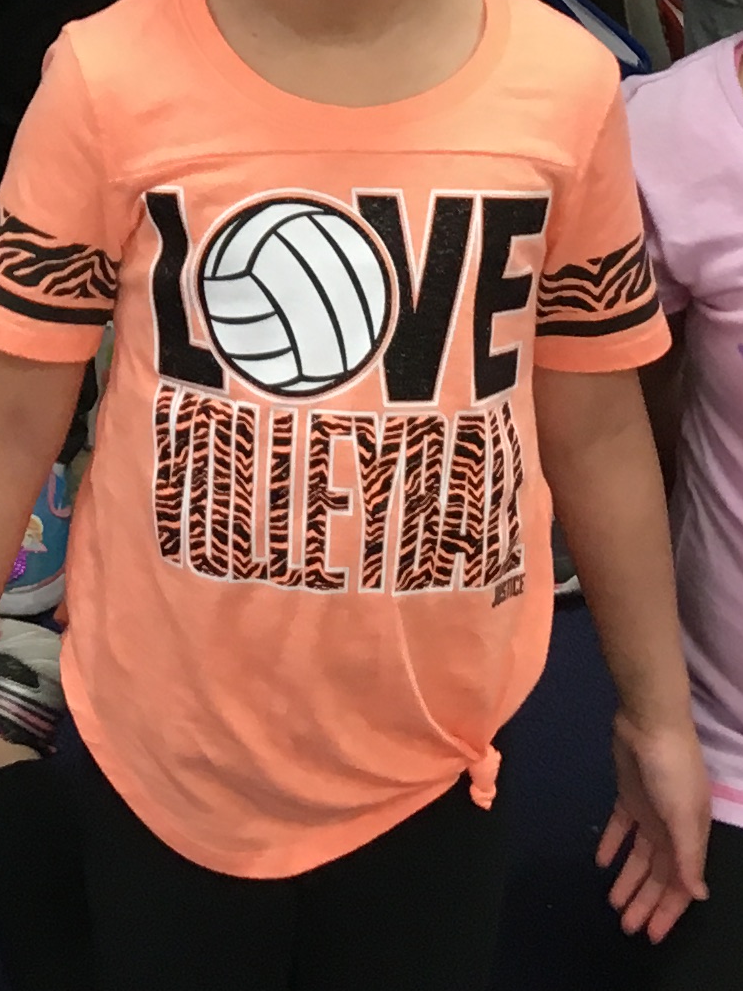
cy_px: -465
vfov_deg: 15.5
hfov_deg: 12.1
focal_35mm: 118
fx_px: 3378
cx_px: -252
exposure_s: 1/30
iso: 64
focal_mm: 4.15
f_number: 2.2
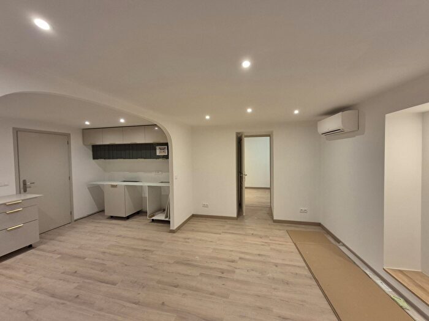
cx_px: 214
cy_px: 160
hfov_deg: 106.2
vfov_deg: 89.9
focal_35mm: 13
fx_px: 161
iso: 100
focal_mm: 1.74
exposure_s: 1/50
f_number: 2.2
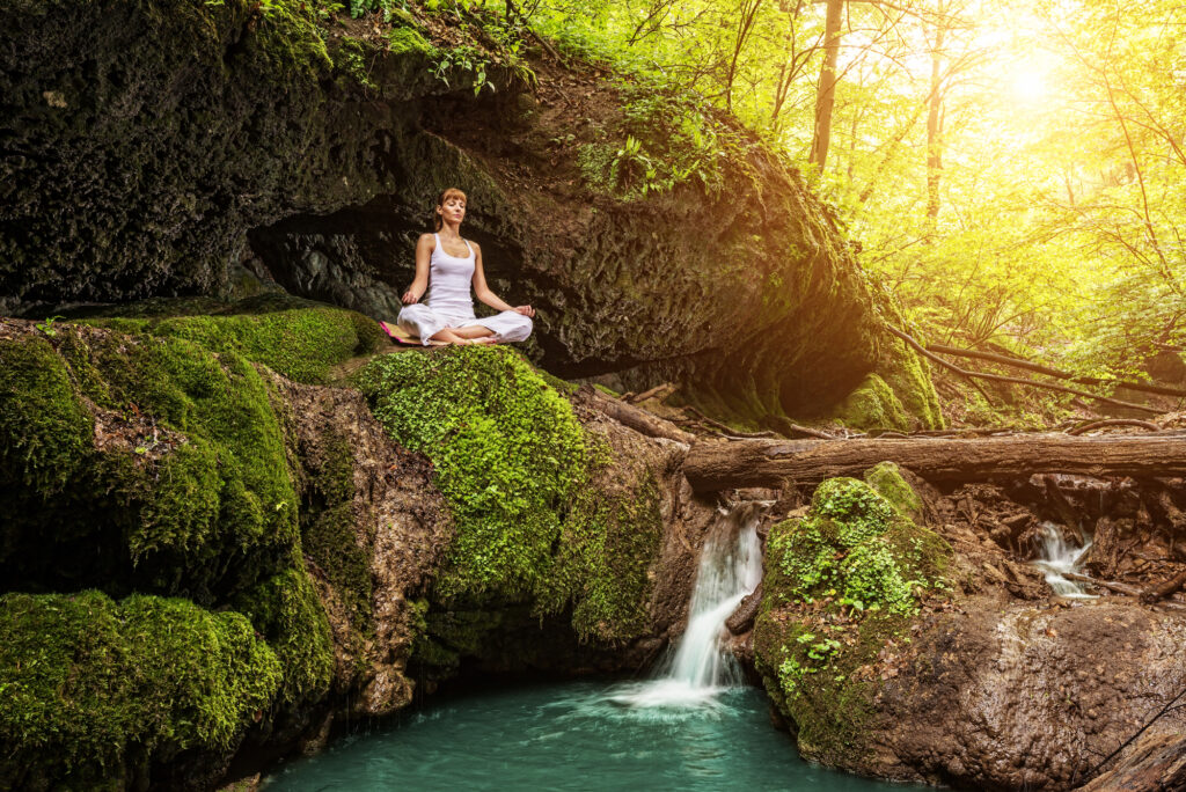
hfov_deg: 61.9
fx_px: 989
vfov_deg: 43.7
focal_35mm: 30
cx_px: 593
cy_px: 396
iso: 400
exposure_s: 1/5
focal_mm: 30
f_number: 13
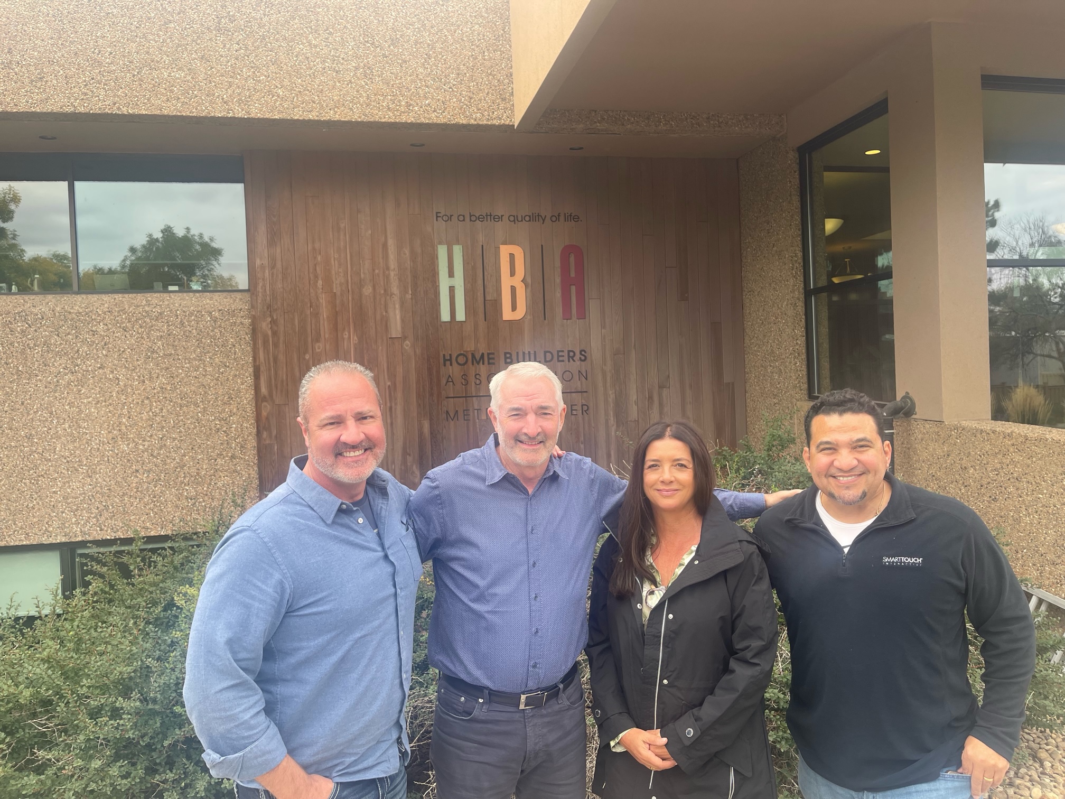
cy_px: 400
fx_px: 800
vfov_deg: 53.1
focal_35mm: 26
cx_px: 532
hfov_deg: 67.3
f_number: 1.6
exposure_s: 1/796
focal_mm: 5.1
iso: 32
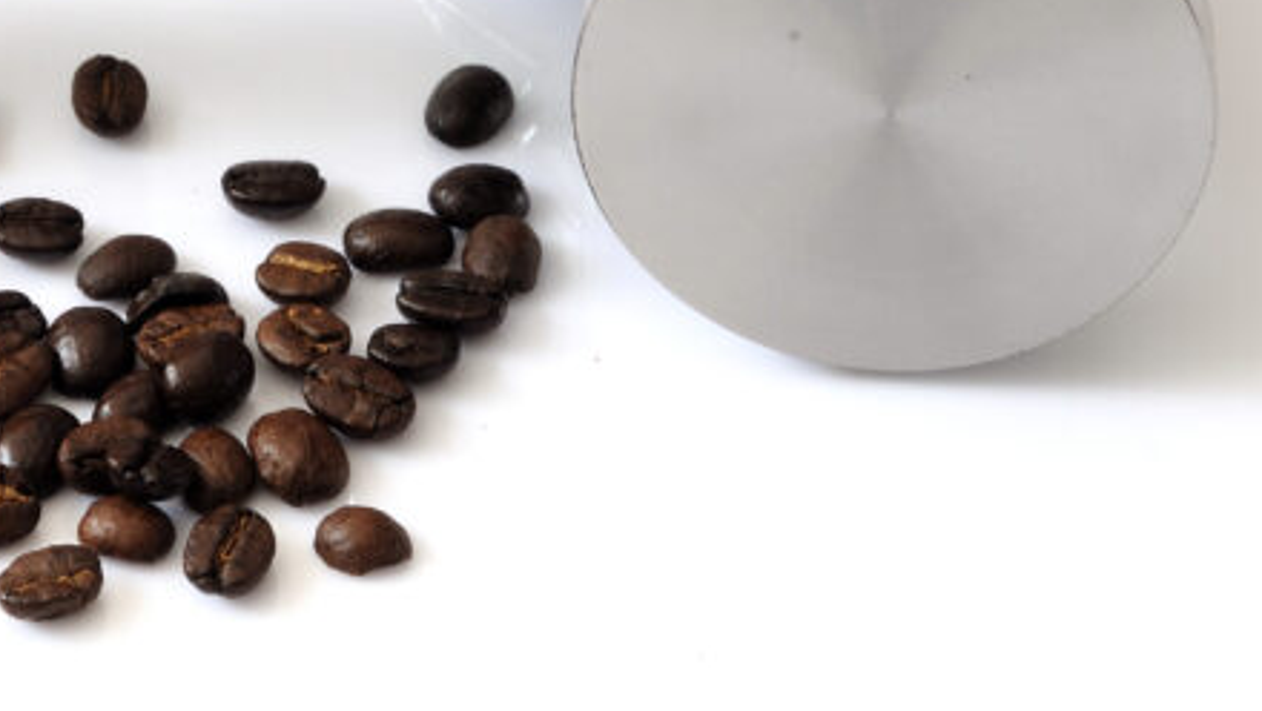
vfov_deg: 8.2
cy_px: -145
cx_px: 75
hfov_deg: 14.5
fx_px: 4888
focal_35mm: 146
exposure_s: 1/6
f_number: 22
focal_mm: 60
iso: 200
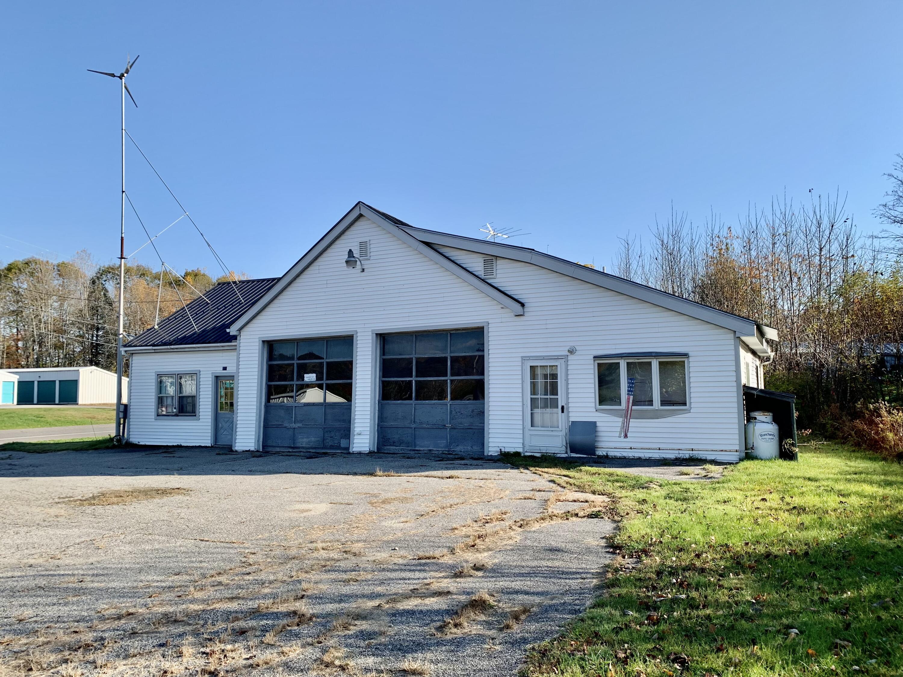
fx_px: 678
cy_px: 338
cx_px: 452
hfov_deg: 67.3
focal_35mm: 26
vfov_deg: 53.1
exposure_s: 1/1406
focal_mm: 4.25
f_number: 1.8
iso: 25
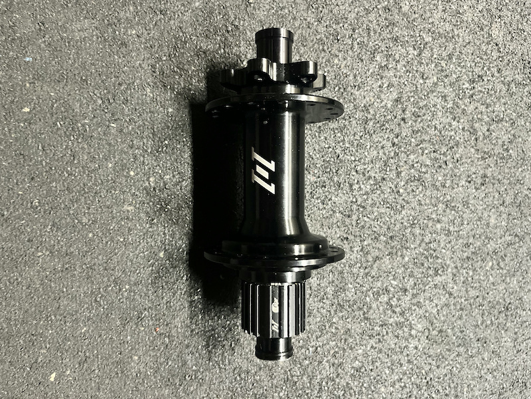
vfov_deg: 53.1
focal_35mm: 26
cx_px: 266
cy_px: 200
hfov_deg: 67.3
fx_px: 399
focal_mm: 5.1
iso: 500
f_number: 1.6
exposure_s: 1/30
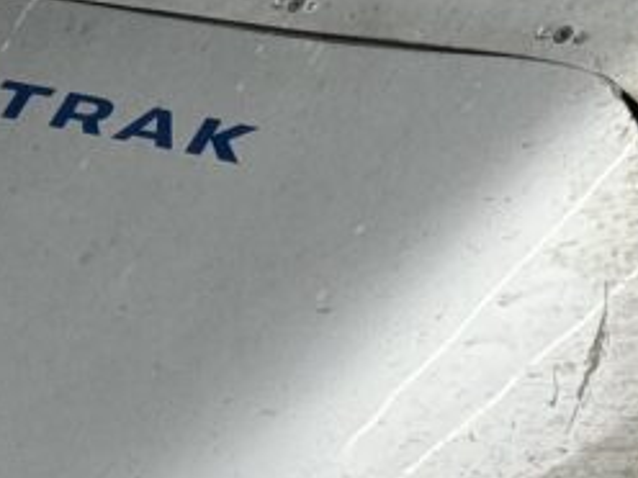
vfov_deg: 5.0
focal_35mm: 297
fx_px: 5474
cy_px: -278
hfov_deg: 6.6
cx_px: -75
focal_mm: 6.76
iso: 100
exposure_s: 1/60
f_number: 1.78
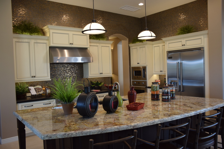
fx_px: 187
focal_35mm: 30
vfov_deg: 43.6
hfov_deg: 61.9
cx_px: 112
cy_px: 74
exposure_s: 1/60
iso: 400
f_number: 4
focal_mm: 20
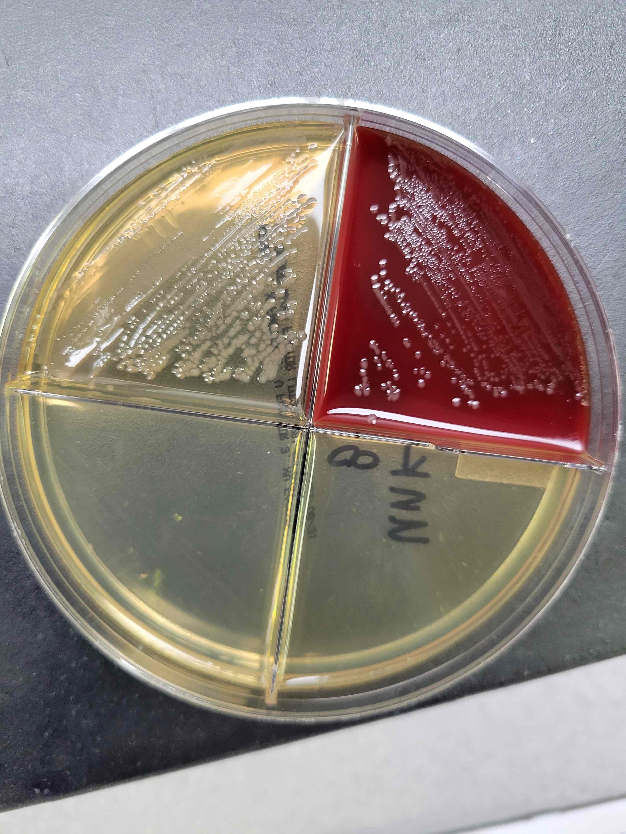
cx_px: 313
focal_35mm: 26
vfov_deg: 67.3
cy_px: 417
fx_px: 627
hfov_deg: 53.1
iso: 250
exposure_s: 1/119
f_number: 1.8
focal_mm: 5.4
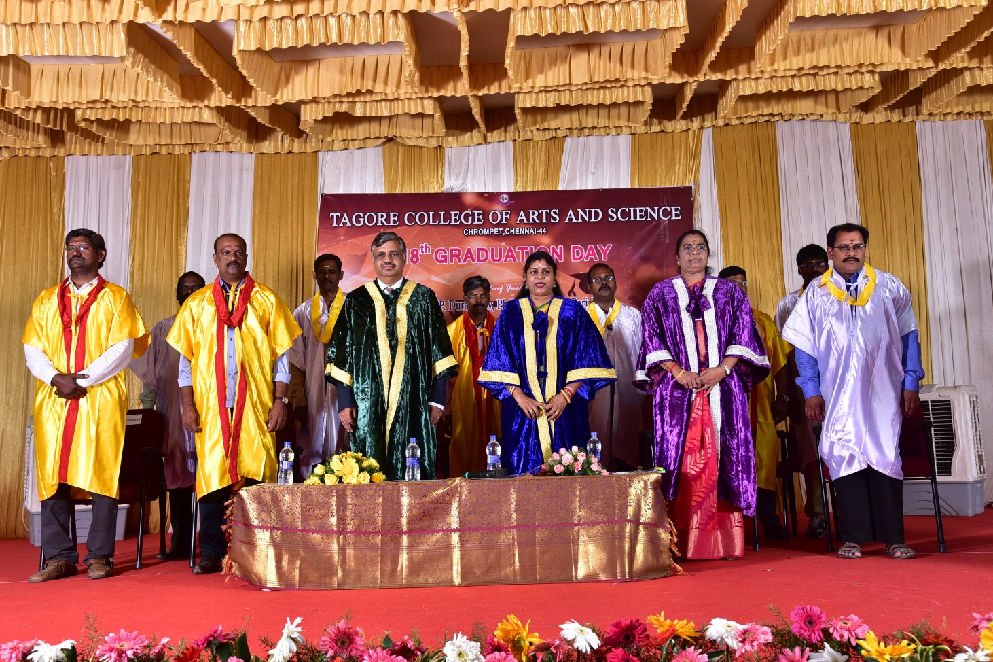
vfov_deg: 34.2
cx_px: 484
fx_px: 1075
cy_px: 328
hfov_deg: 49.6
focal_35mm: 39
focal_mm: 38
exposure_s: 1/125
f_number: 7.1
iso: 400
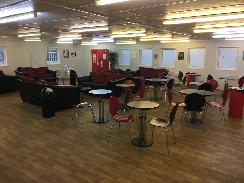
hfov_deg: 61.7
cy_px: 92
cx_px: 122
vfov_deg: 48.2
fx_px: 204
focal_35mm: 29
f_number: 2.2
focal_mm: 4.15
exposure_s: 1/33
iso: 32
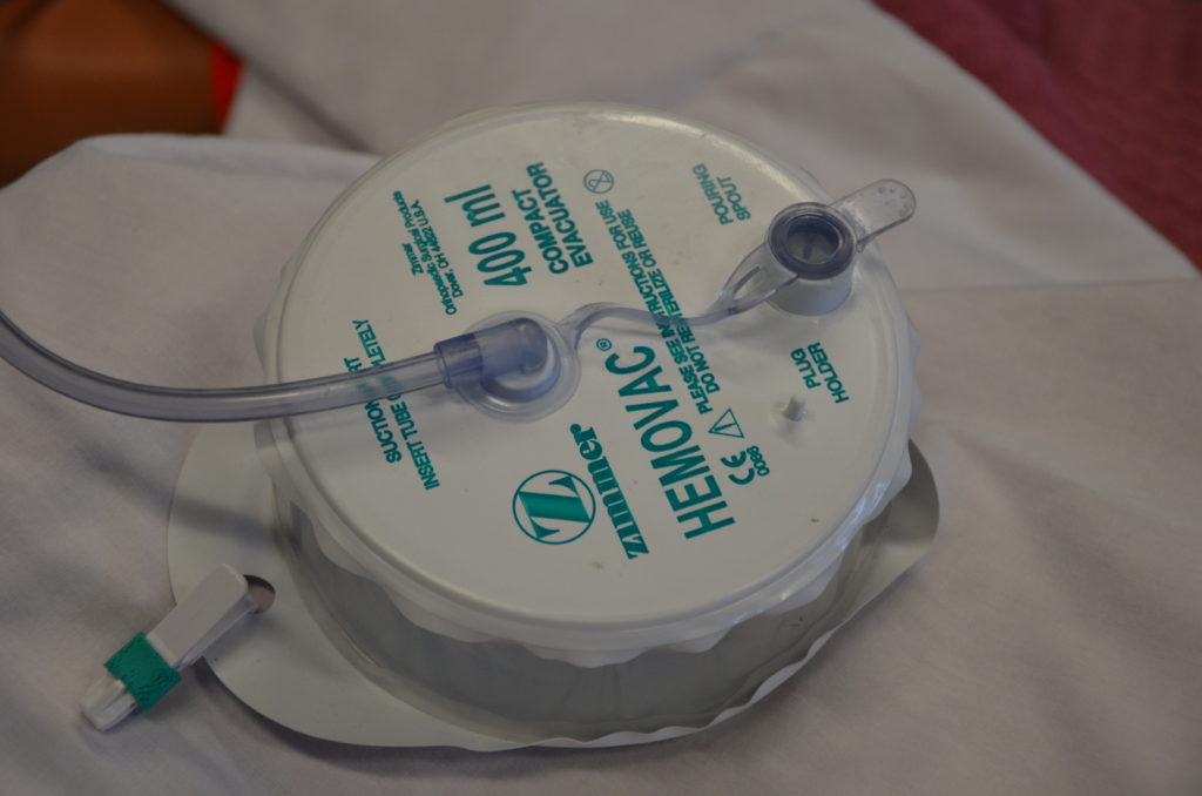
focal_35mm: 87
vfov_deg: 15.6
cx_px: 601
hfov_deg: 23.4
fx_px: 2899
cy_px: 398
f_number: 5
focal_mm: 58
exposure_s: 1/60
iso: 640
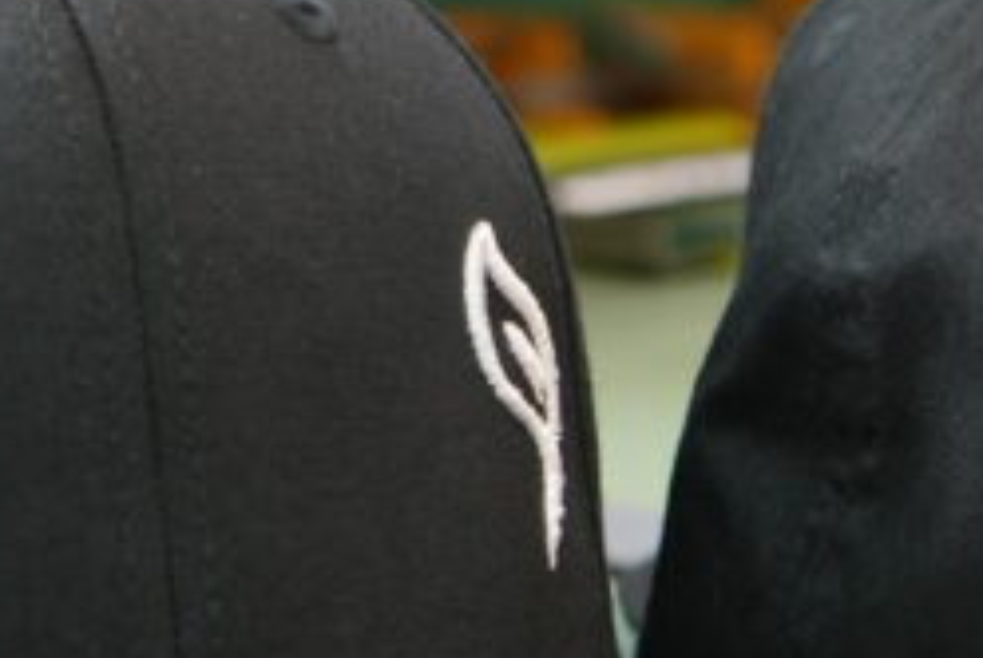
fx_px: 5413
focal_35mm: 198
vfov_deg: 6.9
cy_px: -101
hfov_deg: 10.3
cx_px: 840
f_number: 4.5
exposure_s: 1/60
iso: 800
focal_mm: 48
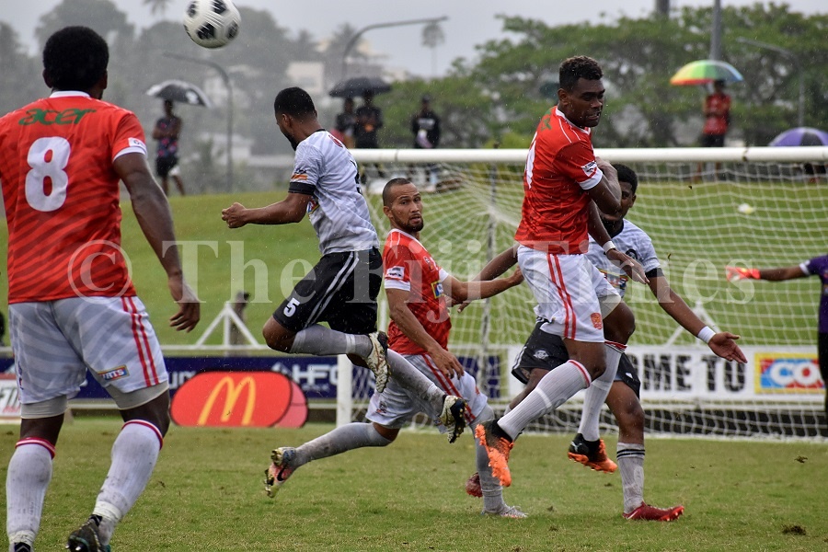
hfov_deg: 6.2
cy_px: 276
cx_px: 414
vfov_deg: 4.2
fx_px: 7589
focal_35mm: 330
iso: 800
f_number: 8
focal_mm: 220
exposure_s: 1/500
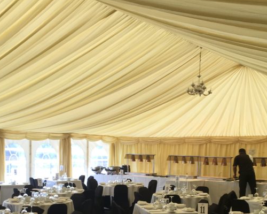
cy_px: 180
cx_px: 114
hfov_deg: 32.4
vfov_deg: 25.6
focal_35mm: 58
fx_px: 458
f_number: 2.2
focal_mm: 4.15
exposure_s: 1/100
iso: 32
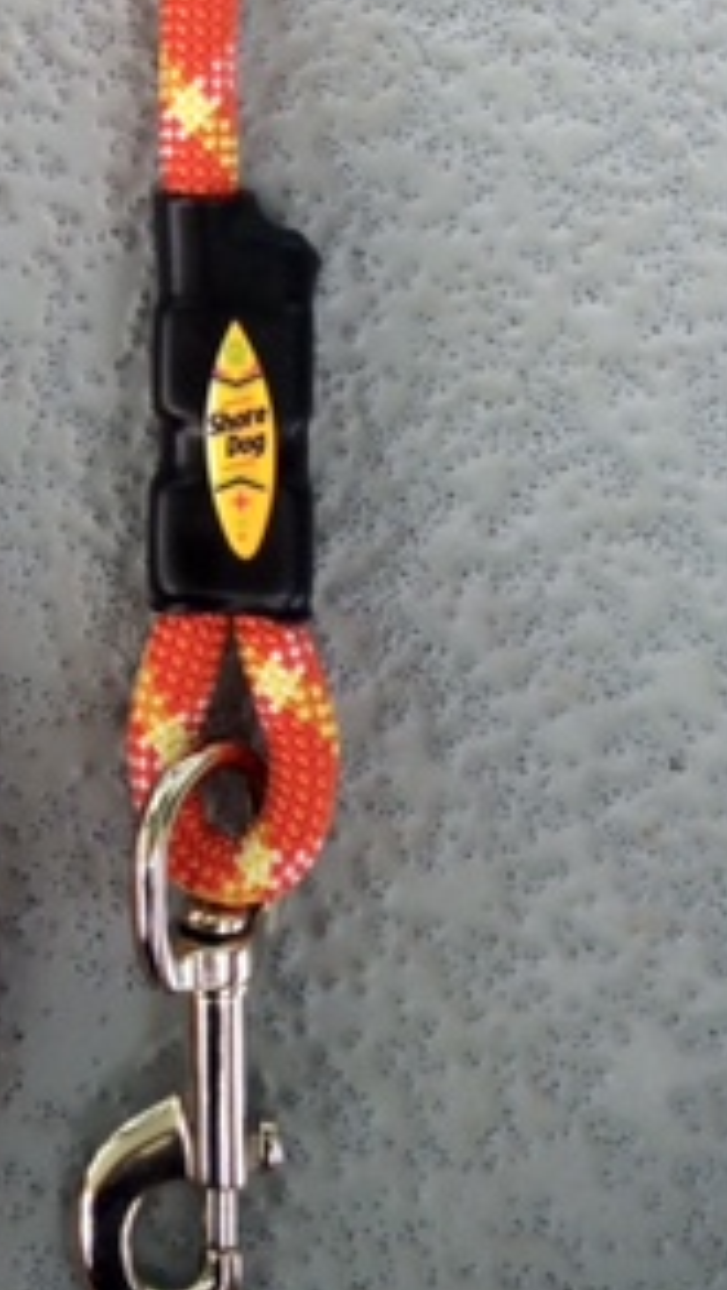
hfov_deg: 16.8
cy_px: 35
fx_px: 2363
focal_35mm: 69
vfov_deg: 28.8
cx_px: -141
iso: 32
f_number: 2.2
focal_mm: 4.15
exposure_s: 1/261
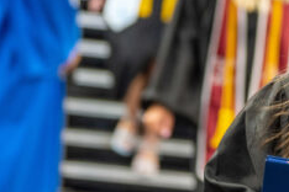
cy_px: -46
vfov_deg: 3.3
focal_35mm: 421
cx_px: 453
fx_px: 3379
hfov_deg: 4.9
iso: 1000
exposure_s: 1/160
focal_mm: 96
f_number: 2.8
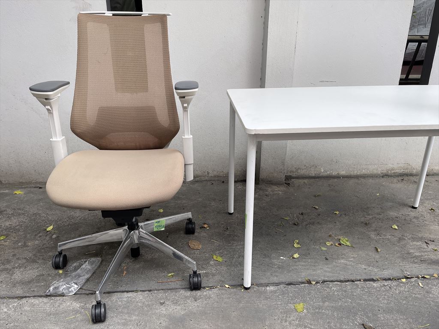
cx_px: 220
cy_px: 164
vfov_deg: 53.1
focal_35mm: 26
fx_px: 330
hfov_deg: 67.3
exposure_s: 1/235
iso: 32
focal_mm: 4.2
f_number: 1.6
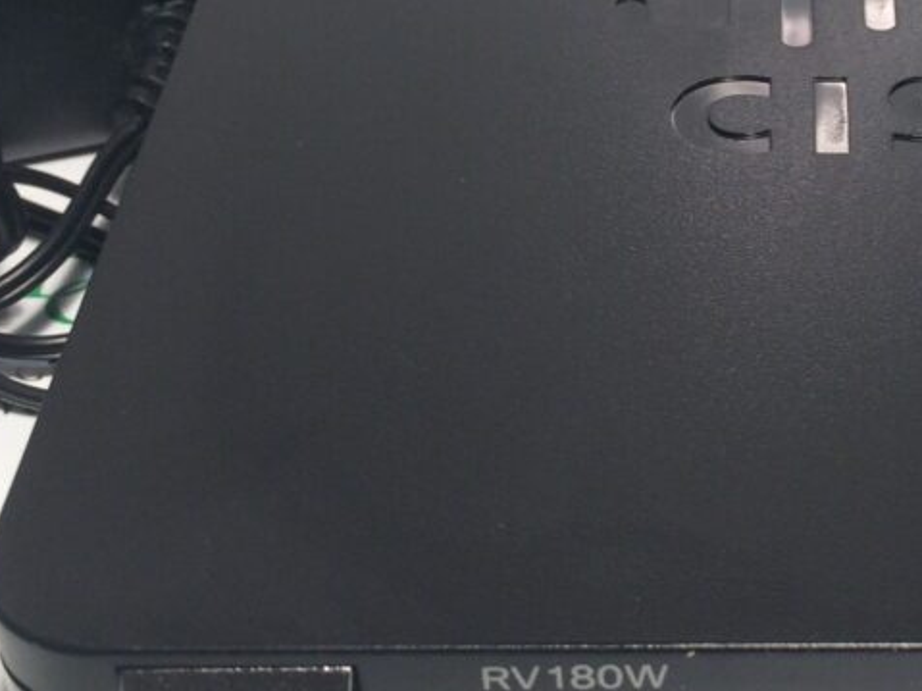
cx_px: 810
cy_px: 150
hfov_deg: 23.8
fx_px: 2130
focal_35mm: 80
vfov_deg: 18.3
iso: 50
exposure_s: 1/120
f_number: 2.2
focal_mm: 4.15
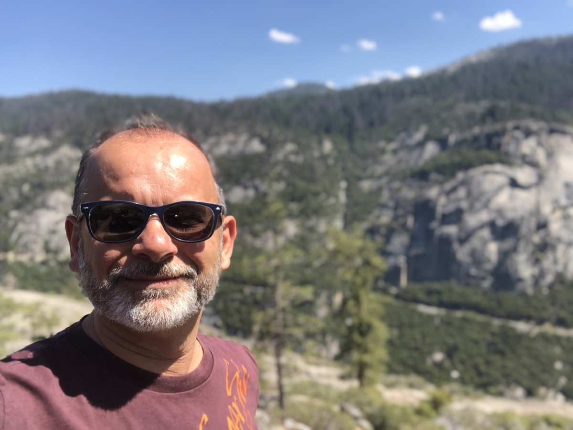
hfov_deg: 56.8
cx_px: 286
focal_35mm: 32
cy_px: 215
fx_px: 530
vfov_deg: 44.2
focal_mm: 2.87
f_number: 2.2
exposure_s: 1/702
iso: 20
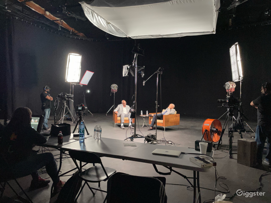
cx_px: 136
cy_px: 102
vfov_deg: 53.1
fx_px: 204
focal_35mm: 26
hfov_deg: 67.3
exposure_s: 1/30
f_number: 1.6
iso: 640
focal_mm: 4.2
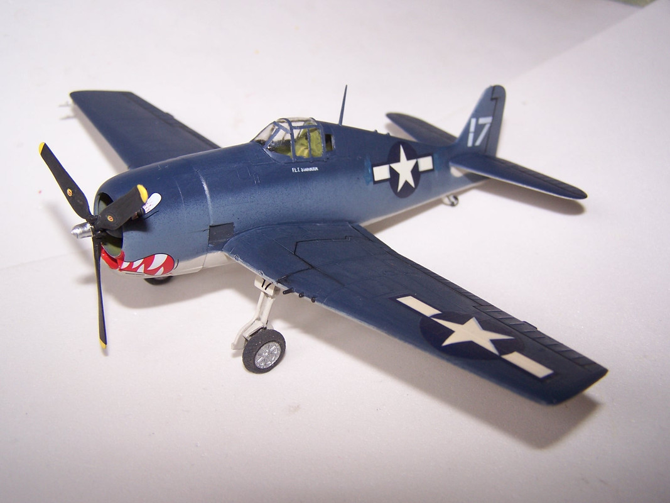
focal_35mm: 38
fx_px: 735
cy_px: 252
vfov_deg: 37.7
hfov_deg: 49.0
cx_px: 335
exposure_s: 1/180
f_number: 2.8
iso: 80
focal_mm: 6.3
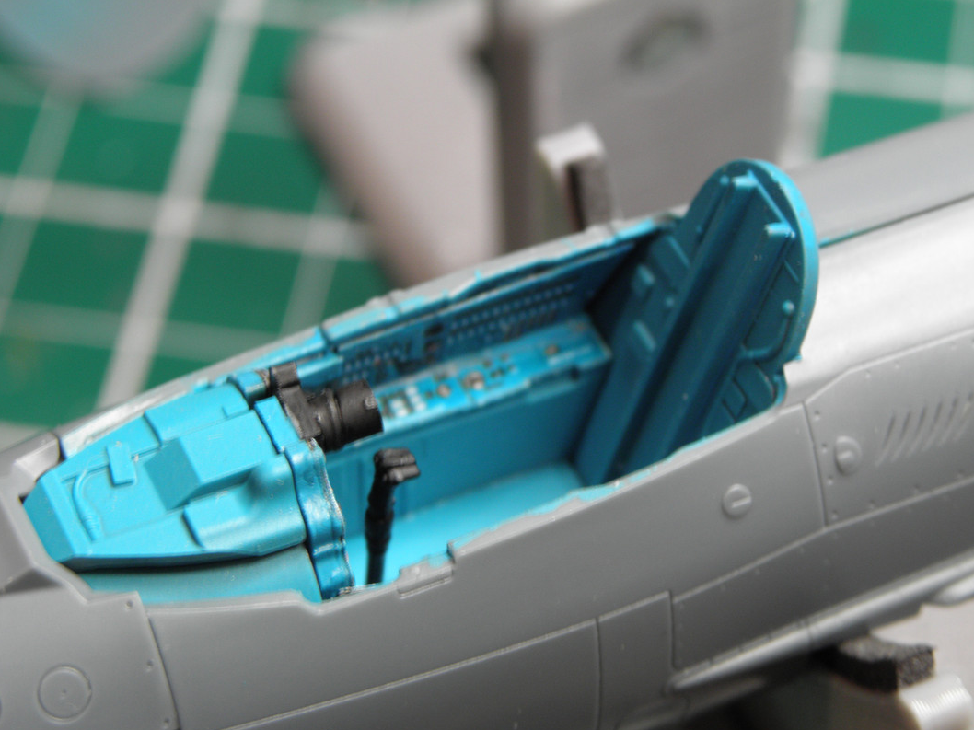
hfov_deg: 16.4
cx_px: 487
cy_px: 367
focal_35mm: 120
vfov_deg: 12.3
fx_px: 3376
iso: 125
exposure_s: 1/10
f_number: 4.3
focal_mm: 21.31
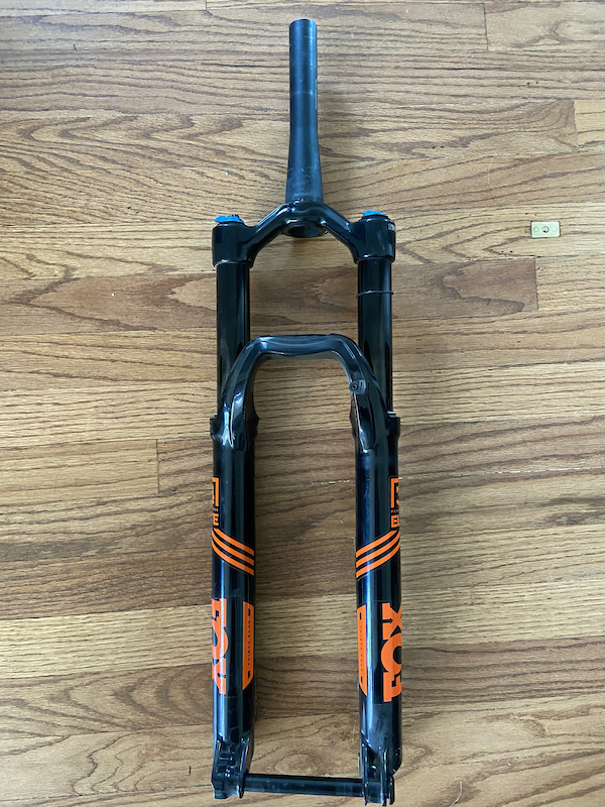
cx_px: 302
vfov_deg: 67.3
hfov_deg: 53.1
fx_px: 606
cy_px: 404
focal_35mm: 26
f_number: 1.8
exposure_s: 1/60
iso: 500
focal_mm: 4.25
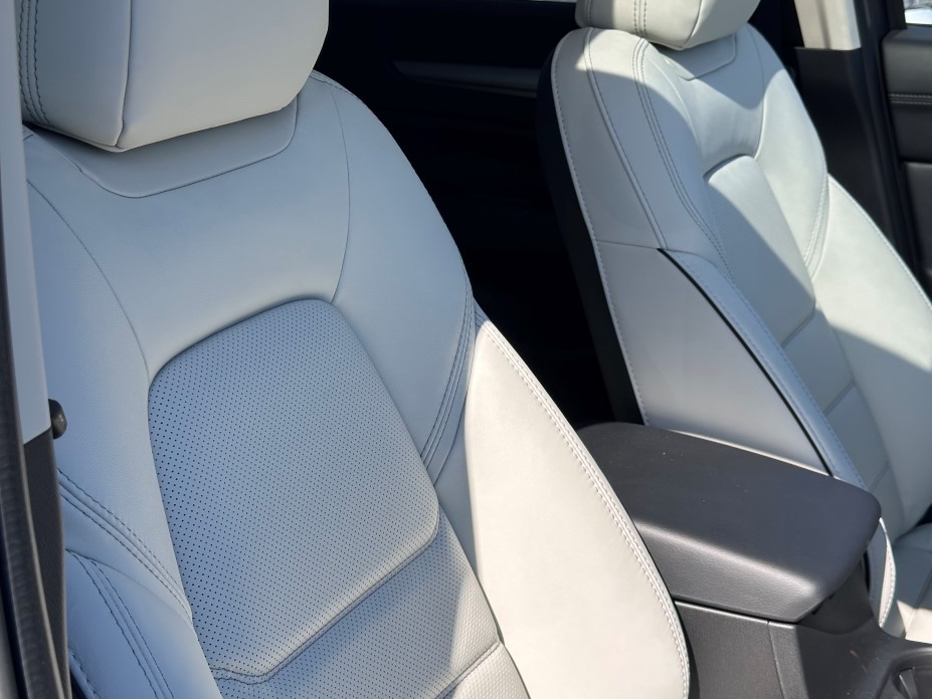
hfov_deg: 36.1
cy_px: 360
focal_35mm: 53
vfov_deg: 27.5
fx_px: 1428
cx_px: 425
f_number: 1.78
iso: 64
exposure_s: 1/1497
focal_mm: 6.86
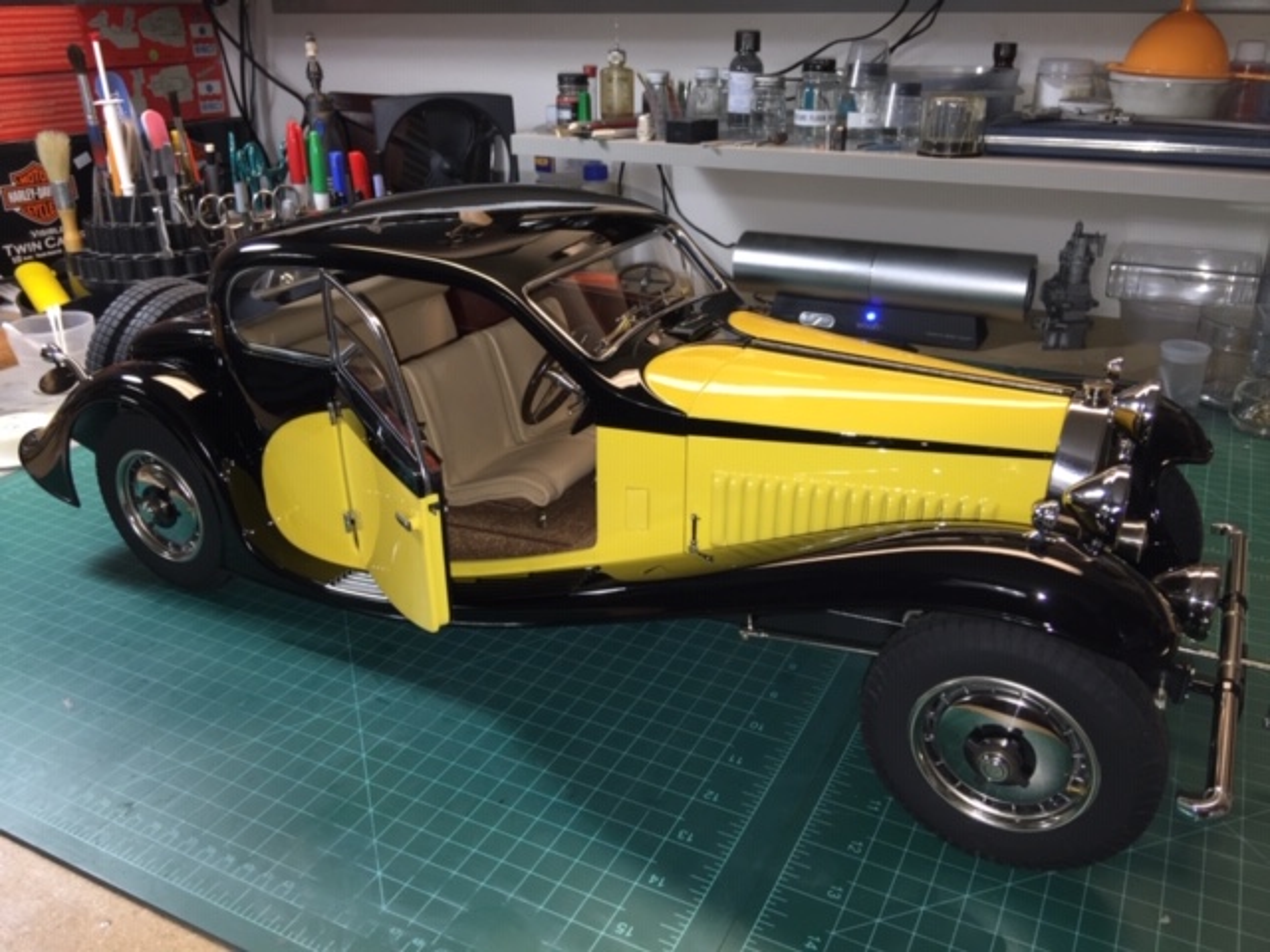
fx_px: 1064
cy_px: 476
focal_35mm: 29
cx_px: 635
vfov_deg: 48.2
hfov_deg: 61.7
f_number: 2.2
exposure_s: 1/30
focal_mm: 4.15
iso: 32
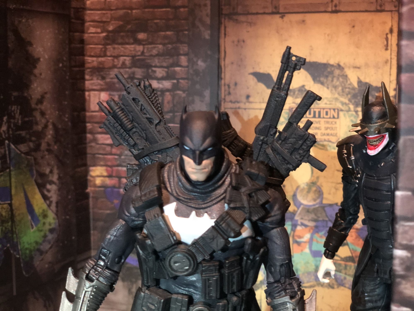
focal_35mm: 52
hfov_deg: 36.8
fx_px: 622
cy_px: 156
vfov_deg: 28.0
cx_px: 207
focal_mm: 6
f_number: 2.4
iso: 250
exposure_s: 1/8
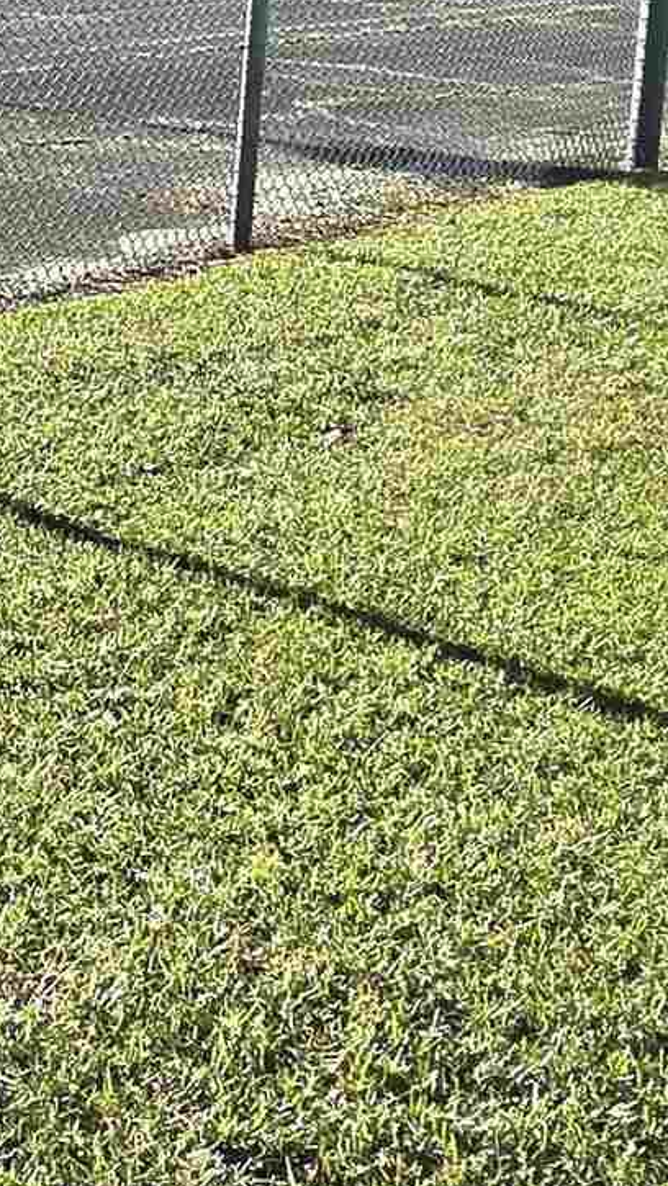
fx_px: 1889
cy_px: 214
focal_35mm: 60
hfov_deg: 15.5
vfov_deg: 33.7
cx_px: -717
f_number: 2.2
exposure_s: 1/2500
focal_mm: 2.2
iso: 50
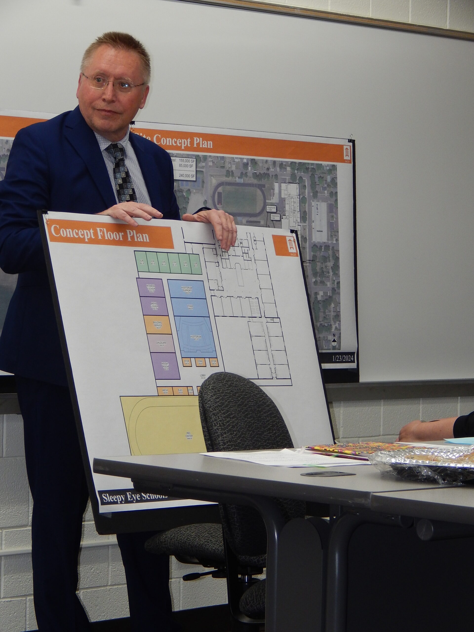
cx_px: 237
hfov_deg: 12.9
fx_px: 2100
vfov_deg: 17.1
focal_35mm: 115
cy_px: 316
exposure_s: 1/30
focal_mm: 20.5
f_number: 4.6
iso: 200
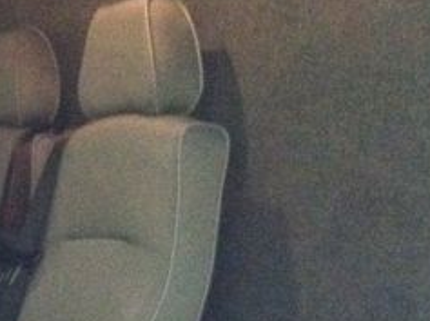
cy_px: 363
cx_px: -47
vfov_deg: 12.3
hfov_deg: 16.2
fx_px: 1464
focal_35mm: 118
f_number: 2.8
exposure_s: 1/15
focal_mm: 3.85
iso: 1000
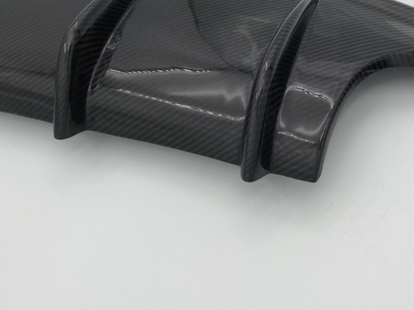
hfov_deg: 39.9
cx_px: 282
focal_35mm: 47
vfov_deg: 30.5
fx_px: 562
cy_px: 88
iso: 32
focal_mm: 4.25
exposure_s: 1/449
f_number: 1.8
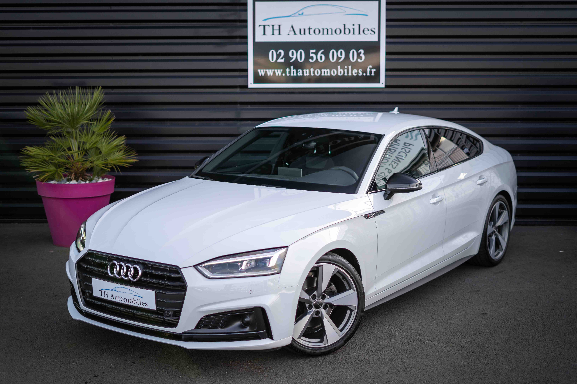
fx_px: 801
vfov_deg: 27.0
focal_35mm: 50
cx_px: 288
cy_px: 192
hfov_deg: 39.6
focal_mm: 50
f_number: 1.8
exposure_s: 1/800
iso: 100
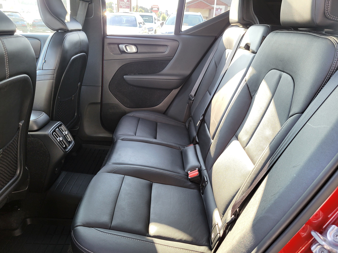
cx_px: 169
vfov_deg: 53.1
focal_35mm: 26
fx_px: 254
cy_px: 126
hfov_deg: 67.3
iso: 125
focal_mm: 5.4
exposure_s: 1/120
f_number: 1.8
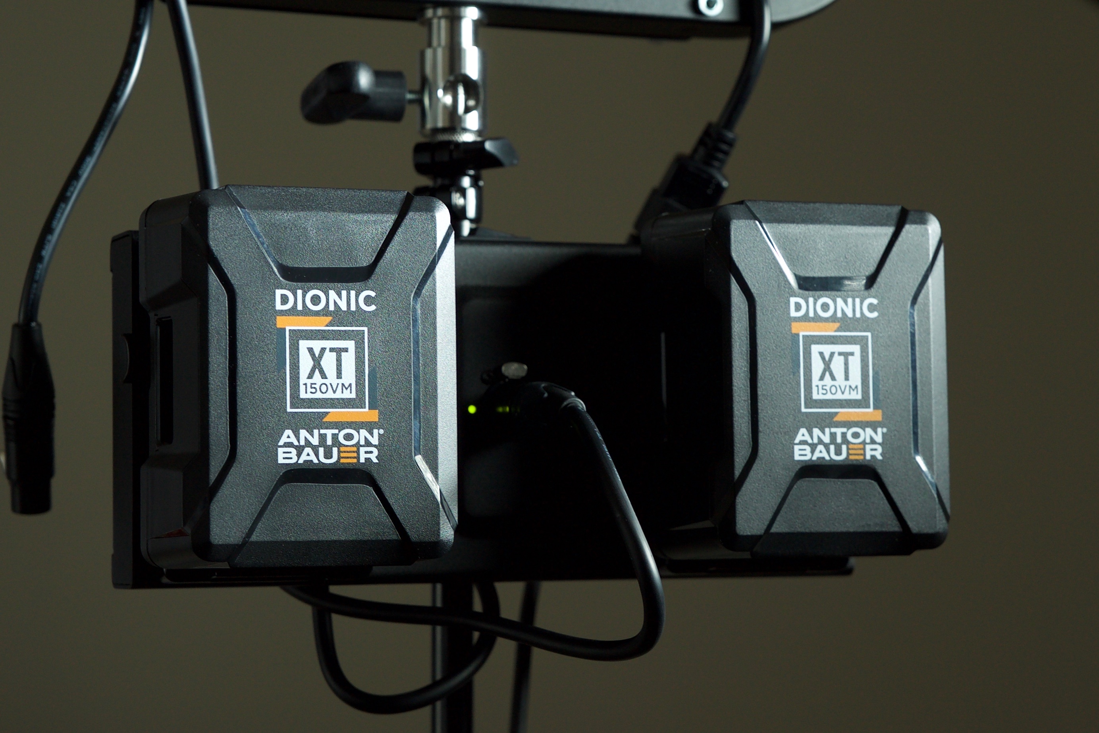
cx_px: 550
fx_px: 3207
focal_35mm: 105
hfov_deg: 19.4
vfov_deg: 13.1
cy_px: 366
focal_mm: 70
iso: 640
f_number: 4.5
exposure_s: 1/80
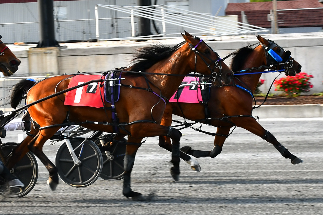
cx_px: 173
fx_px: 691
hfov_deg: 26.3
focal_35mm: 77
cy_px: 105
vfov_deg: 17.7
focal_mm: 40
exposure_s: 1/500
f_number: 5.6
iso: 125
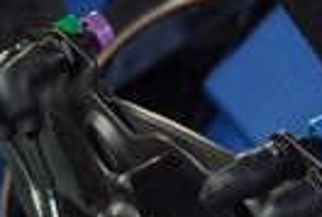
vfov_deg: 2.1
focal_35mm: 640
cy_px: -396
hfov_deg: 3.2
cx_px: 722
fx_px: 5743
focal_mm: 55
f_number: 5.6
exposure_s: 1/50
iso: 200
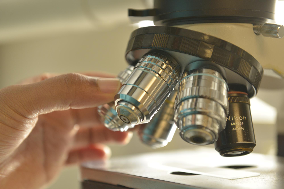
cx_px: 142
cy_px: 94
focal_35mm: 70
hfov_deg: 28.8
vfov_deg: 19.5
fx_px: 552
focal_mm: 70
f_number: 4.5
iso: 1600
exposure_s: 1/100
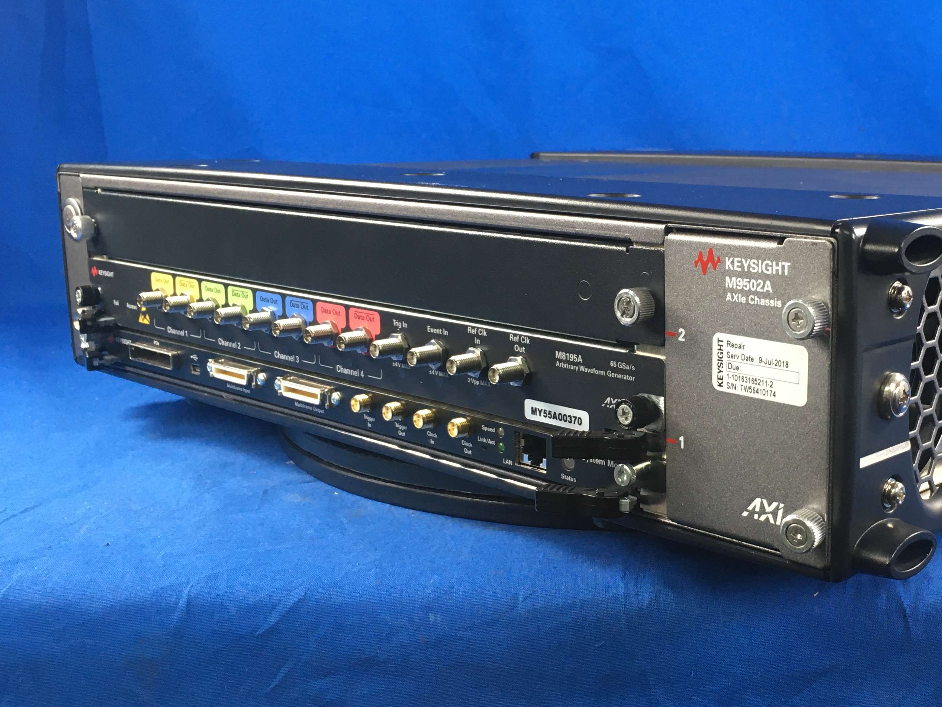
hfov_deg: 40.8
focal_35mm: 45
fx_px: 1225
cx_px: 715
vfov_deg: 32.2
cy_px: 361
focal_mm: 4.15
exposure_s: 1/30
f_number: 2.2
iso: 32
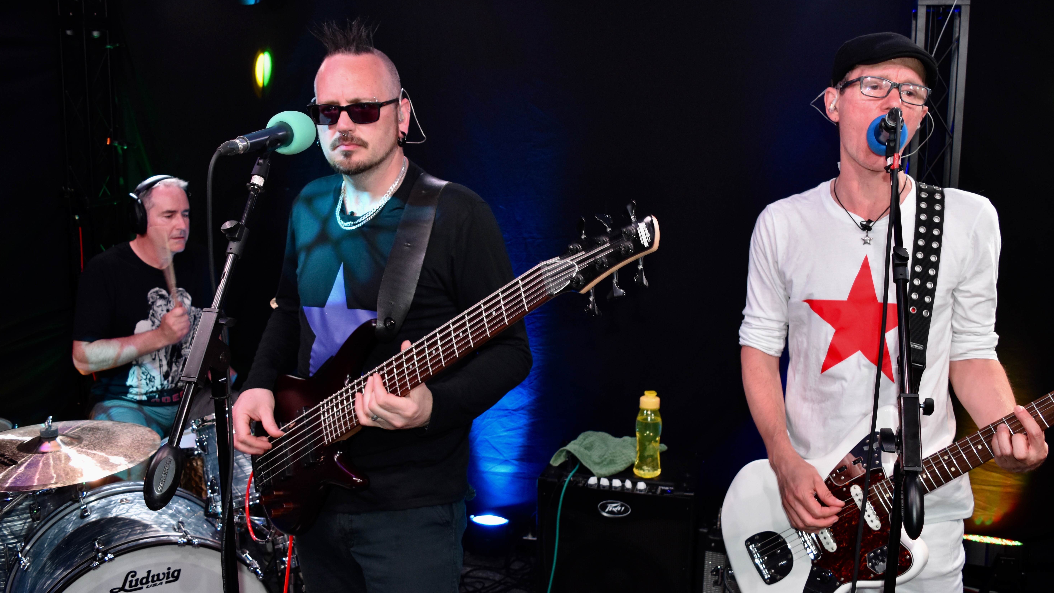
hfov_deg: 61.0
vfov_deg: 36.7
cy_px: 287
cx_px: 529
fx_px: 894
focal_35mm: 32
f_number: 4.5
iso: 800
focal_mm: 20
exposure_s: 1/80
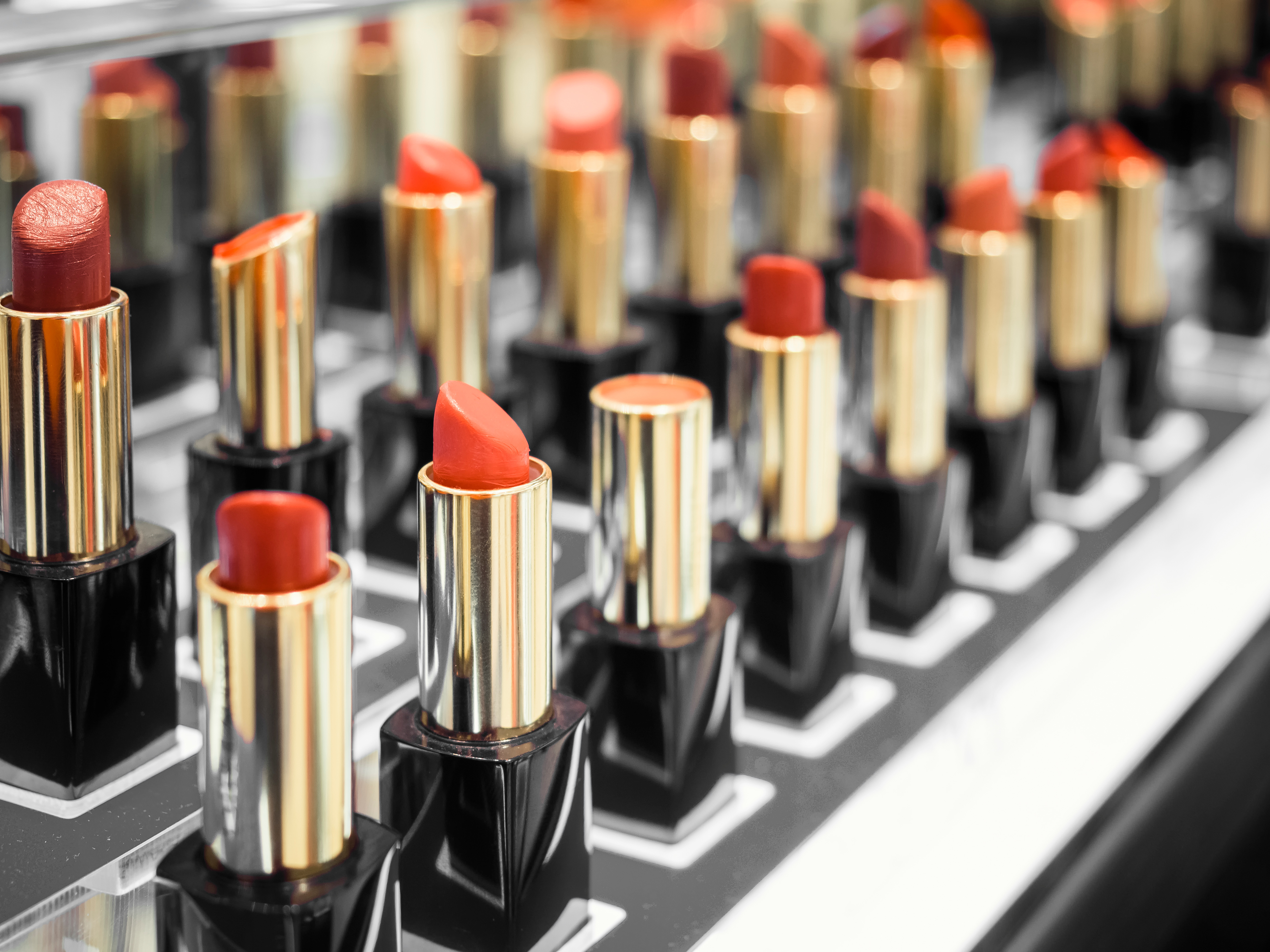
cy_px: 476
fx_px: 2128
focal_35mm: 58
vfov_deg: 25.2
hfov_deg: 33.2
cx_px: 635
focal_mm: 29
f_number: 2.8
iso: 400
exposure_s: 1/125
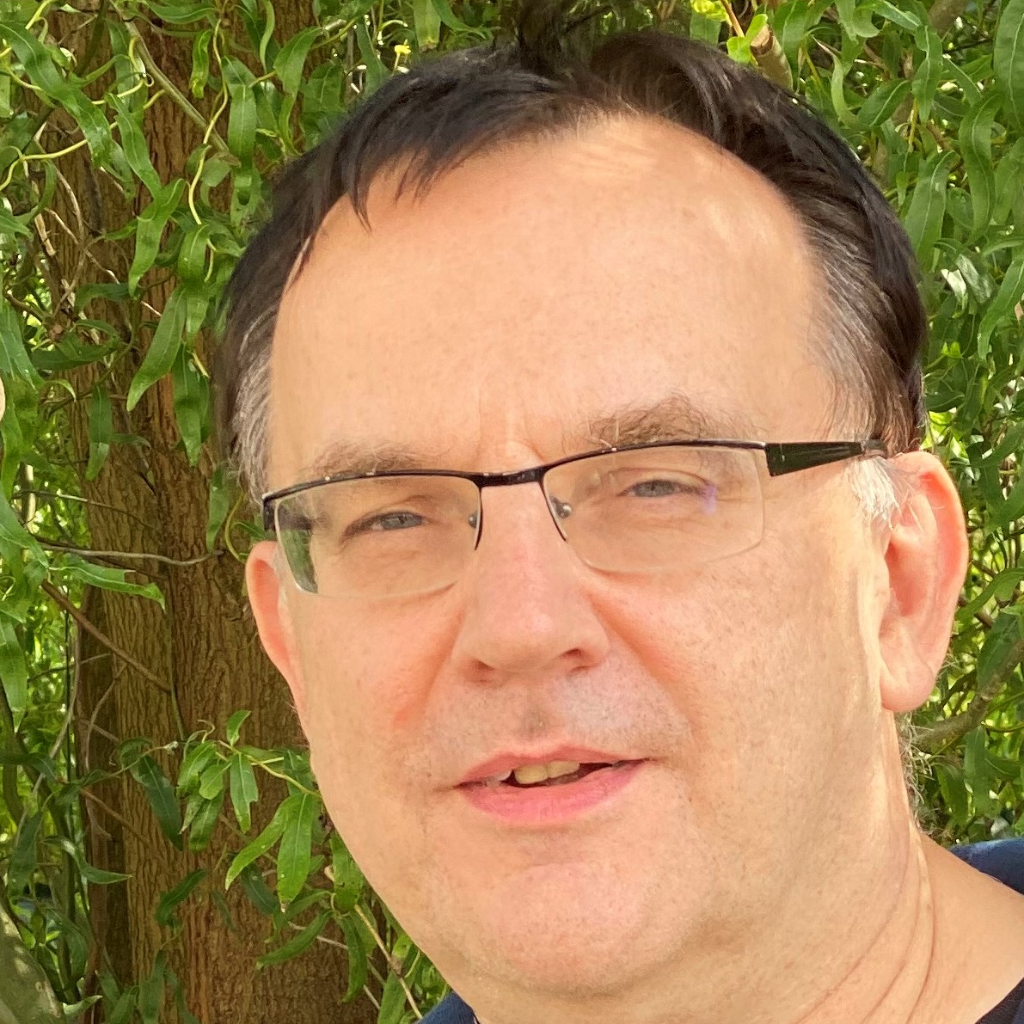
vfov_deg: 17.1
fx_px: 3347
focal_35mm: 100
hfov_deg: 17.4
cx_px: 675
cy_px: 960
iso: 20
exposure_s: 1/233
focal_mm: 6
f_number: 2
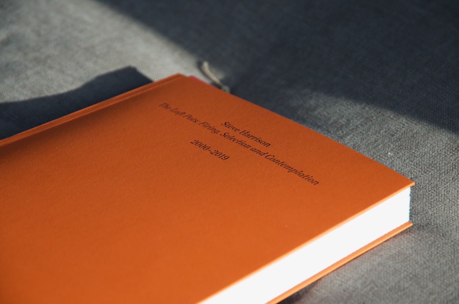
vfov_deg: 10.7
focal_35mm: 128
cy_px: 152
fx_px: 1622
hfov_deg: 16.1
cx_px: 230
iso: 100
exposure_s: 1/100
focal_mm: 85
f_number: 5.6
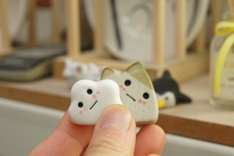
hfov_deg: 24.6
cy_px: 78
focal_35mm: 82
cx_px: 117
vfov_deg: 16.5
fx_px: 536
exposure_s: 1/100
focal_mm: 55
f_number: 7.1
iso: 800
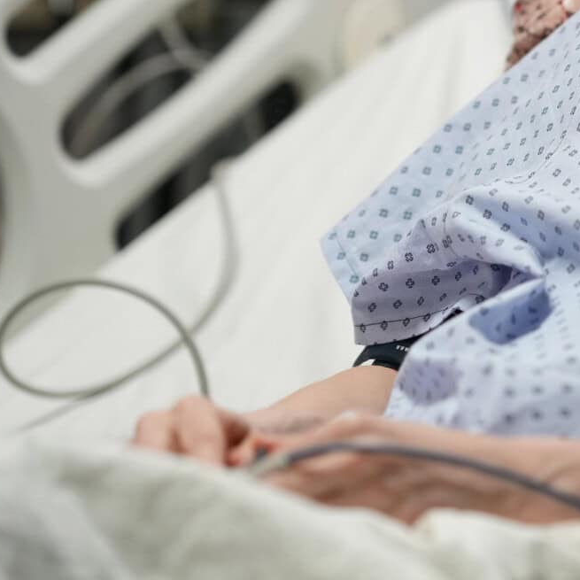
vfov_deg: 7.7
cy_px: 37
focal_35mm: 226
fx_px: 4284
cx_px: 866
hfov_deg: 7.6
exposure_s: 1/100
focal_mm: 85
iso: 1250
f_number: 2
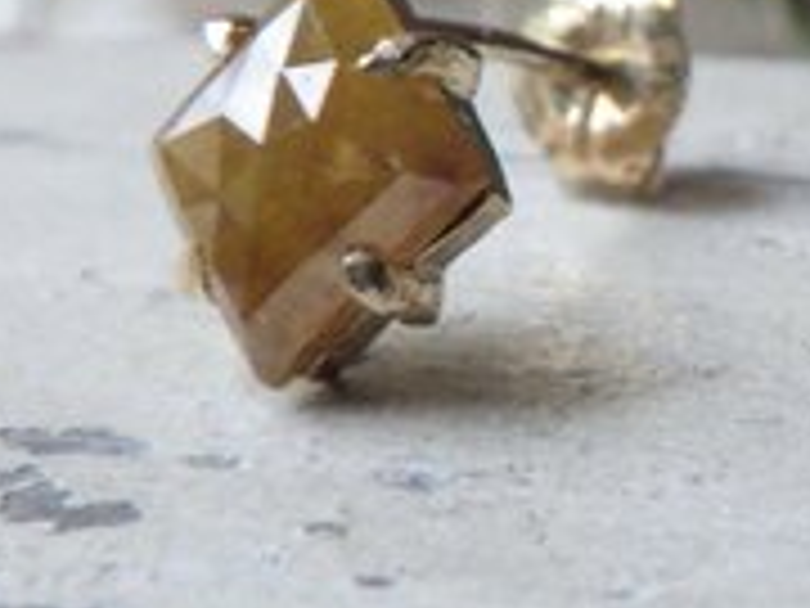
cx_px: 765
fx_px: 2831
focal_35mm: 121
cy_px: 149
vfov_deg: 12.2
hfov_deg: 16.0
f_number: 4.6
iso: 800
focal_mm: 6.1
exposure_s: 1/1500
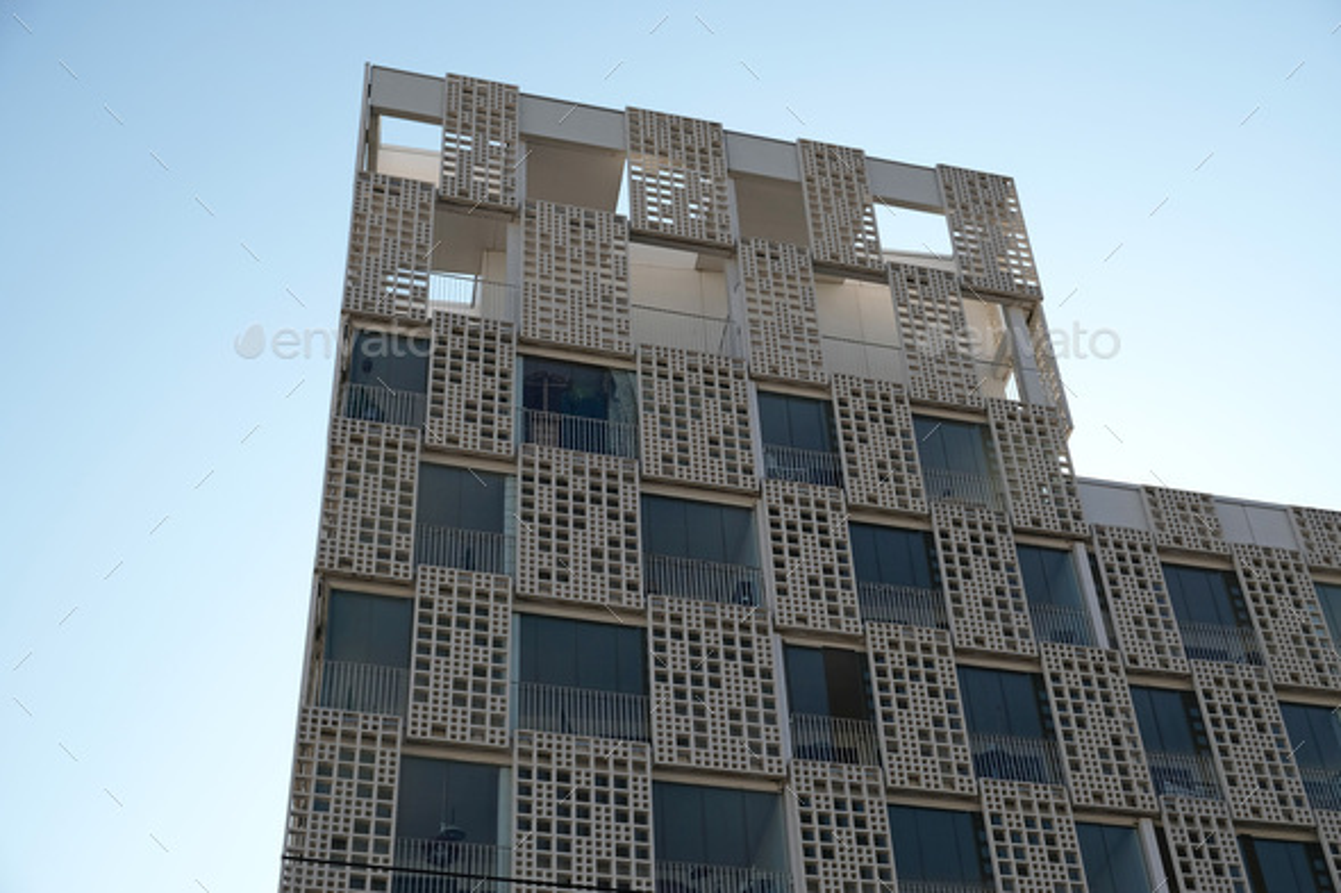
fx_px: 1750
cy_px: 446
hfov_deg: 41.9
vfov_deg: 28.6
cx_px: 670
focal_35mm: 47
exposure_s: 1/500
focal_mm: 31.5
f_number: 5.6
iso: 100
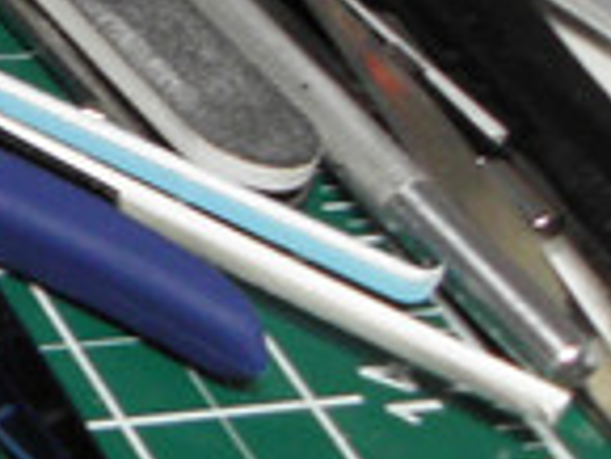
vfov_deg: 7.6
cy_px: -371
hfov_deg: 7.8
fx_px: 3374
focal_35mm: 191
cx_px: -1624
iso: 125
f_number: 2.8
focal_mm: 4.6
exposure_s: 1/20
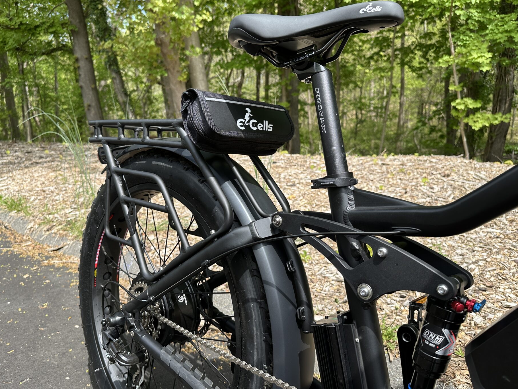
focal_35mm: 27
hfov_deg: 65.2
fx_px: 404
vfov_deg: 51.4
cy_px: 197
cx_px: 238
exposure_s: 1/1198
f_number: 1.78
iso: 80
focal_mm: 6.86
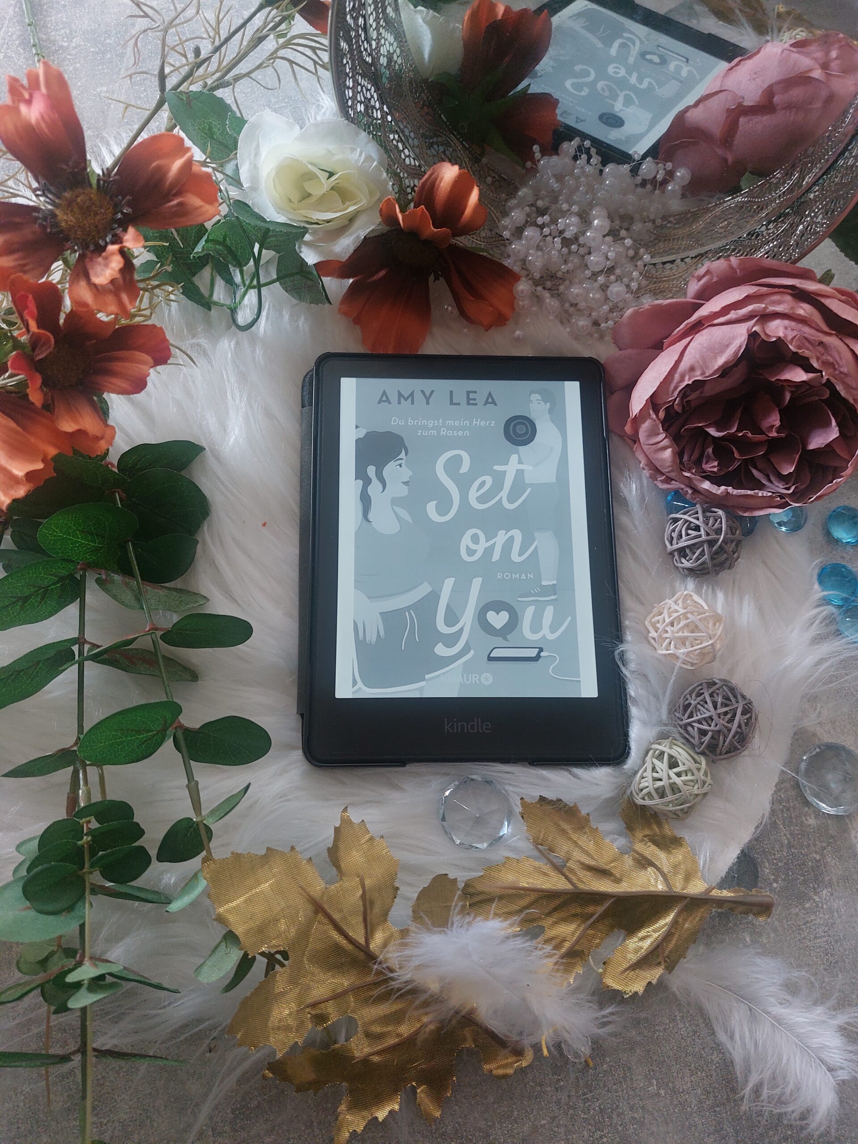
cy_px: 572
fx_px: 793
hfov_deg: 56.8
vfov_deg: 71.6
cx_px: 429
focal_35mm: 24
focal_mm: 5.23
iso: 400
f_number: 1.8
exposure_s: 1/60
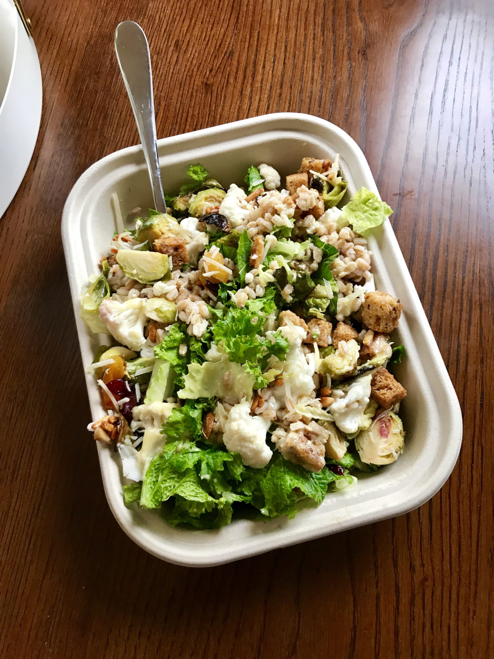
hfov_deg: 49.7
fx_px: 533
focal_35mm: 28
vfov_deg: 63.4
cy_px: 330
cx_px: 247
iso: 32
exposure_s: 1/24
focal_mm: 3.99
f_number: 1.8
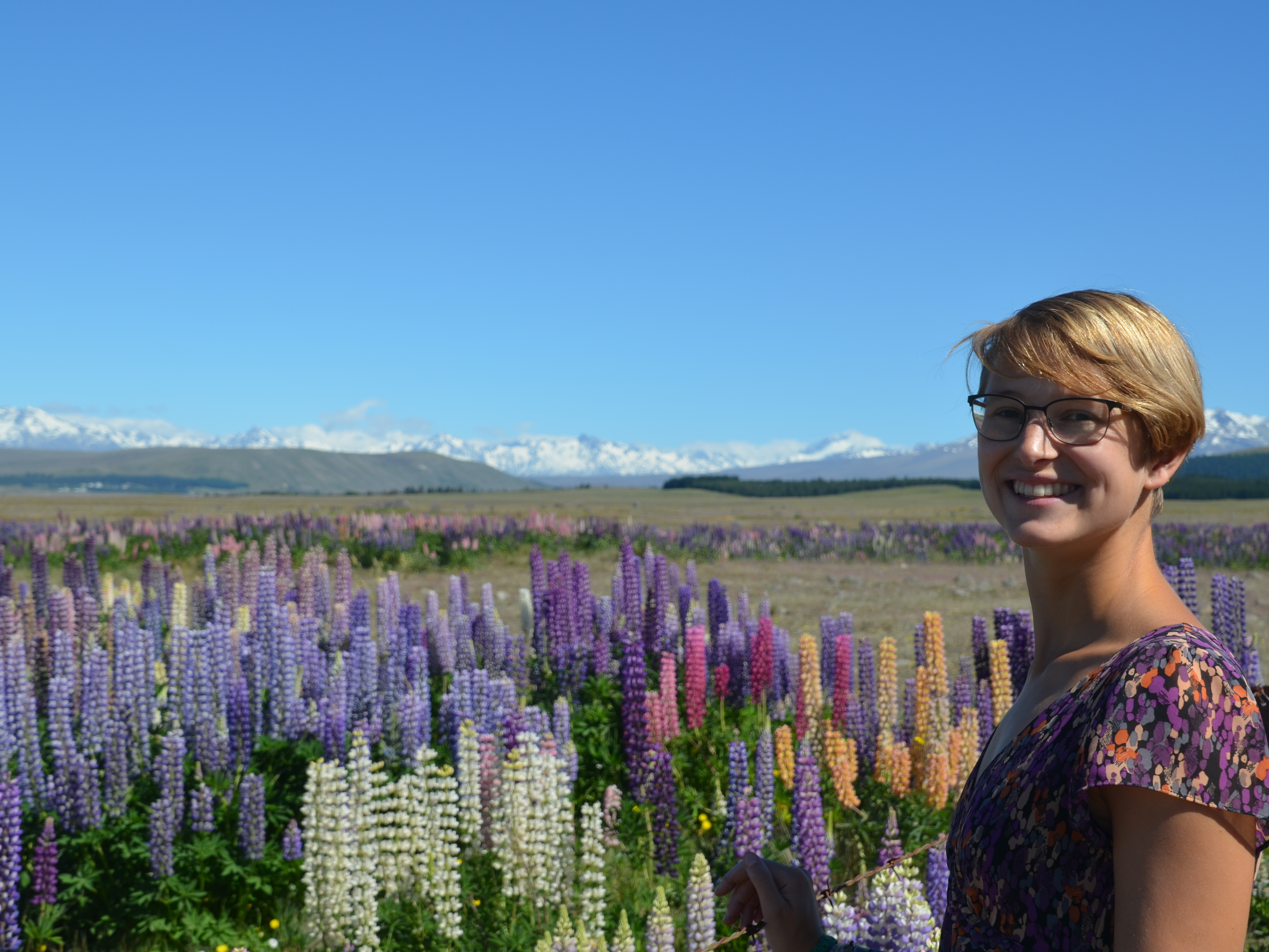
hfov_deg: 33.5
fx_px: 2110
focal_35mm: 58
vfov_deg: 25.4
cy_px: 476
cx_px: 610
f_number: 9
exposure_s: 1/320
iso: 100
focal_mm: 35
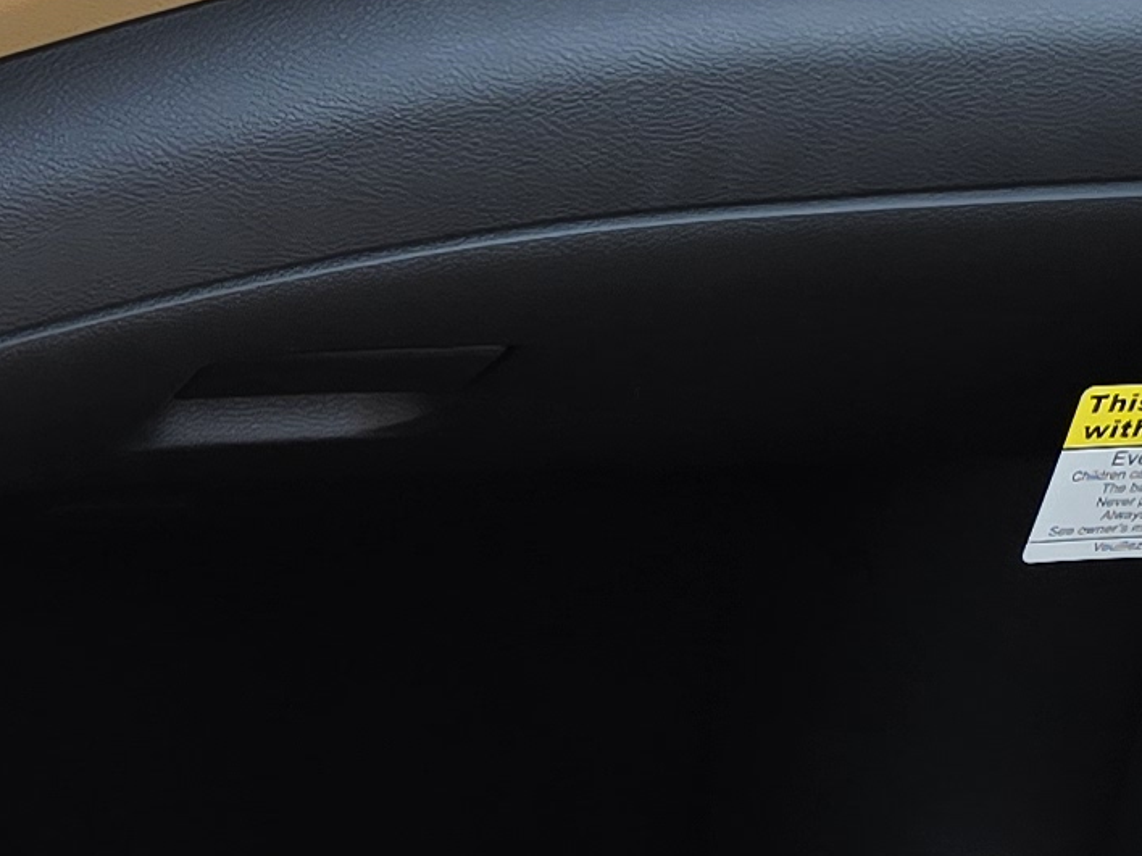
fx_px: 4289
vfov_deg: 10.9
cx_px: -934
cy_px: 1336
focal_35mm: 130
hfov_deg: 13.5
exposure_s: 1/180
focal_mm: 6.3
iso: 25
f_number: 1.7
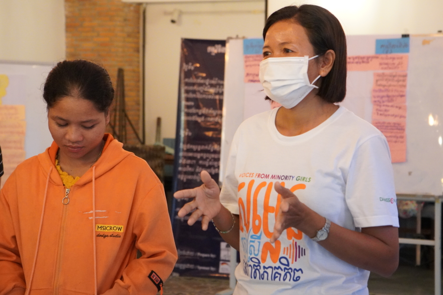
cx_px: 222
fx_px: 1126
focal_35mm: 92
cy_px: 148
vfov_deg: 14.9
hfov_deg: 22.3
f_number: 5.6
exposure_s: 1/60
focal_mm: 61
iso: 6400
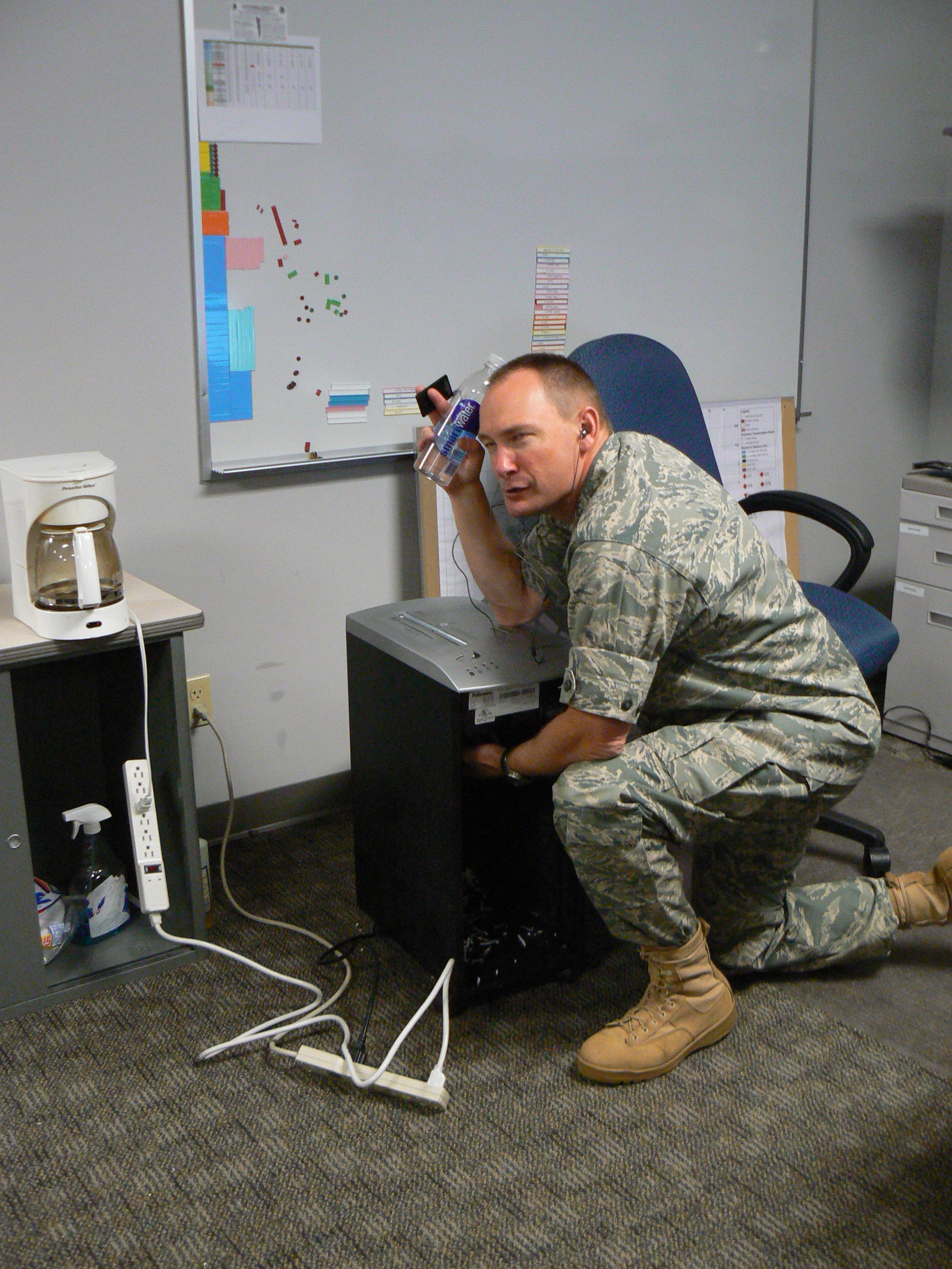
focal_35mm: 36
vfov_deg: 51.4
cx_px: 476
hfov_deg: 39.7
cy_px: 634
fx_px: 1320
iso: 200
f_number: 2.8
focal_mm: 6
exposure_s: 1/10
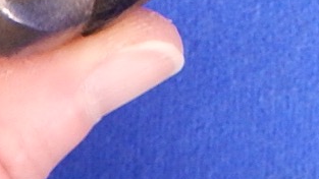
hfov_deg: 19.7
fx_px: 829
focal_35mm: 98
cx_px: 440
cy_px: -305
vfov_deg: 10.1
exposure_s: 1/8
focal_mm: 4
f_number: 3
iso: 400
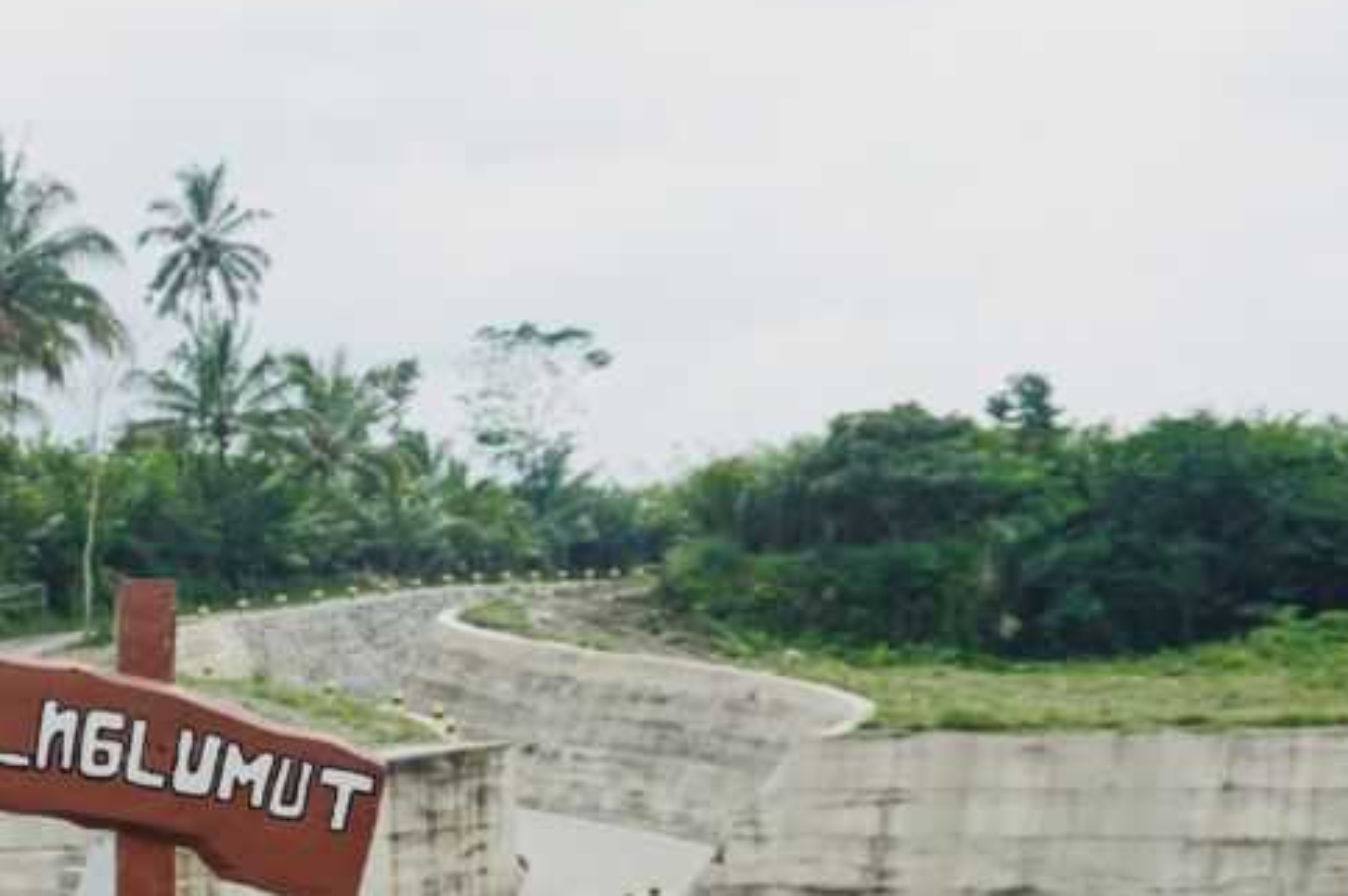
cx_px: -128
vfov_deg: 19.8
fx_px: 2507
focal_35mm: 67
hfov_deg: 27.6
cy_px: 860
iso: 100
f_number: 3.5
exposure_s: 1/320
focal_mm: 16
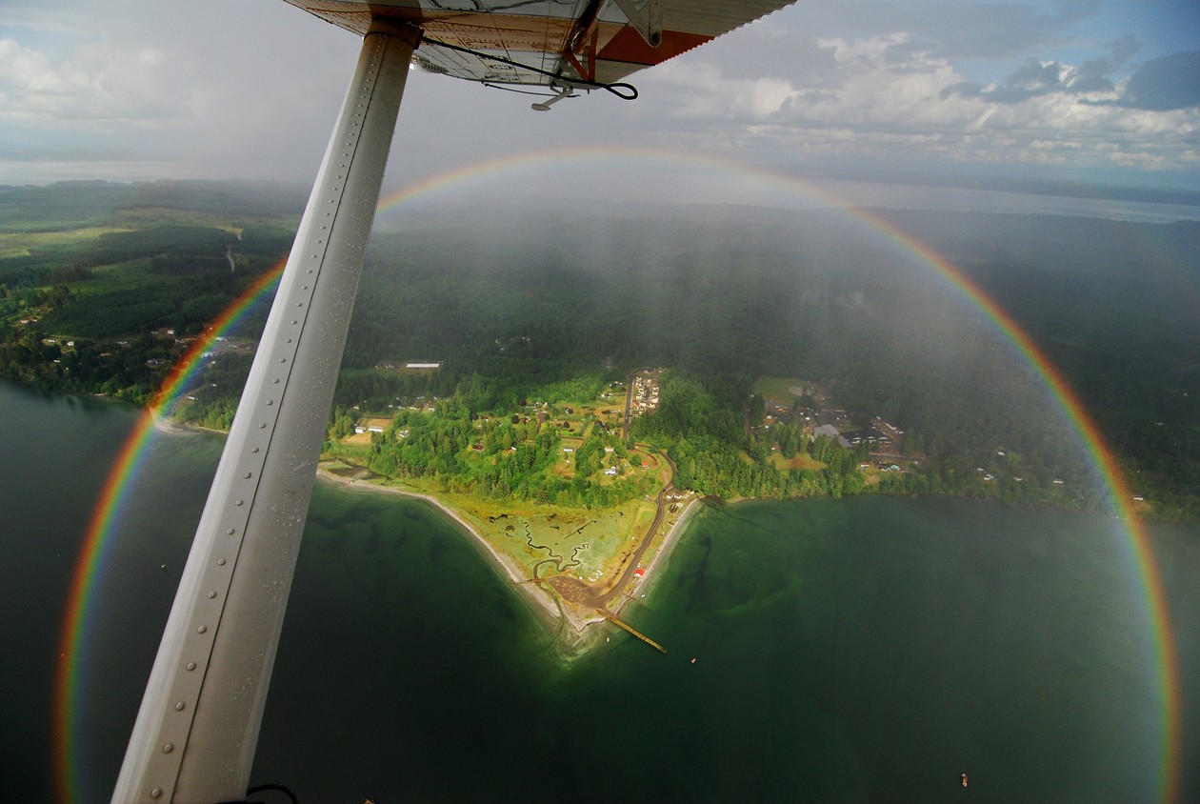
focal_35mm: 16
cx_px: 600
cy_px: 402
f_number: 4
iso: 400
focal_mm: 11
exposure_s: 1/2000
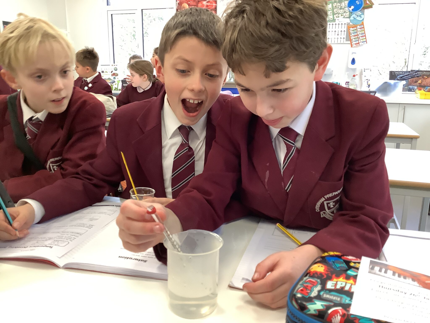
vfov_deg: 45.4
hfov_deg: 58.4
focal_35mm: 31
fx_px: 385
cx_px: 215
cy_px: 162
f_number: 2.4
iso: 160
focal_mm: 3.3
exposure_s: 1/50
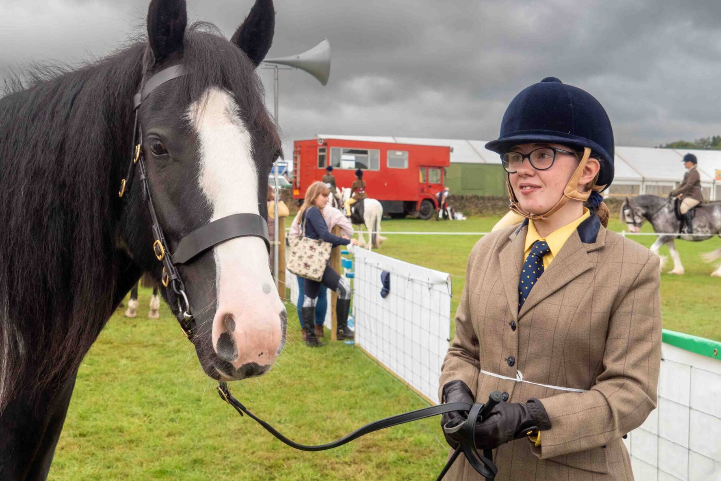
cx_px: 328
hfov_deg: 41.1
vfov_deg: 28.0
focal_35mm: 48
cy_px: 203
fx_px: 961
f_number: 5.6
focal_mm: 20
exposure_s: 1/500
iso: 800
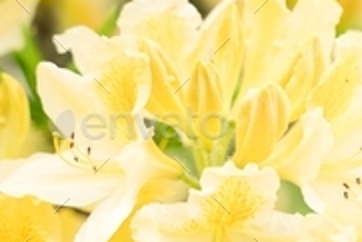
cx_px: 432
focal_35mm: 244
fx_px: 2455
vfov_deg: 5.6
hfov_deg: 8.3
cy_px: 218
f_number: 3.5
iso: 100
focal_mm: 75
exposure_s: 1/400
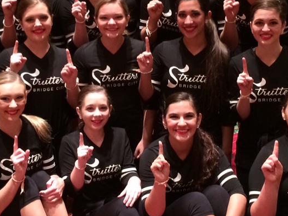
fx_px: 591
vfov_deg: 20.7
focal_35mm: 71
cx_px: 131
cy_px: 86
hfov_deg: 27.4
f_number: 2.2
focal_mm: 4.15
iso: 320
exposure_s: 1/17
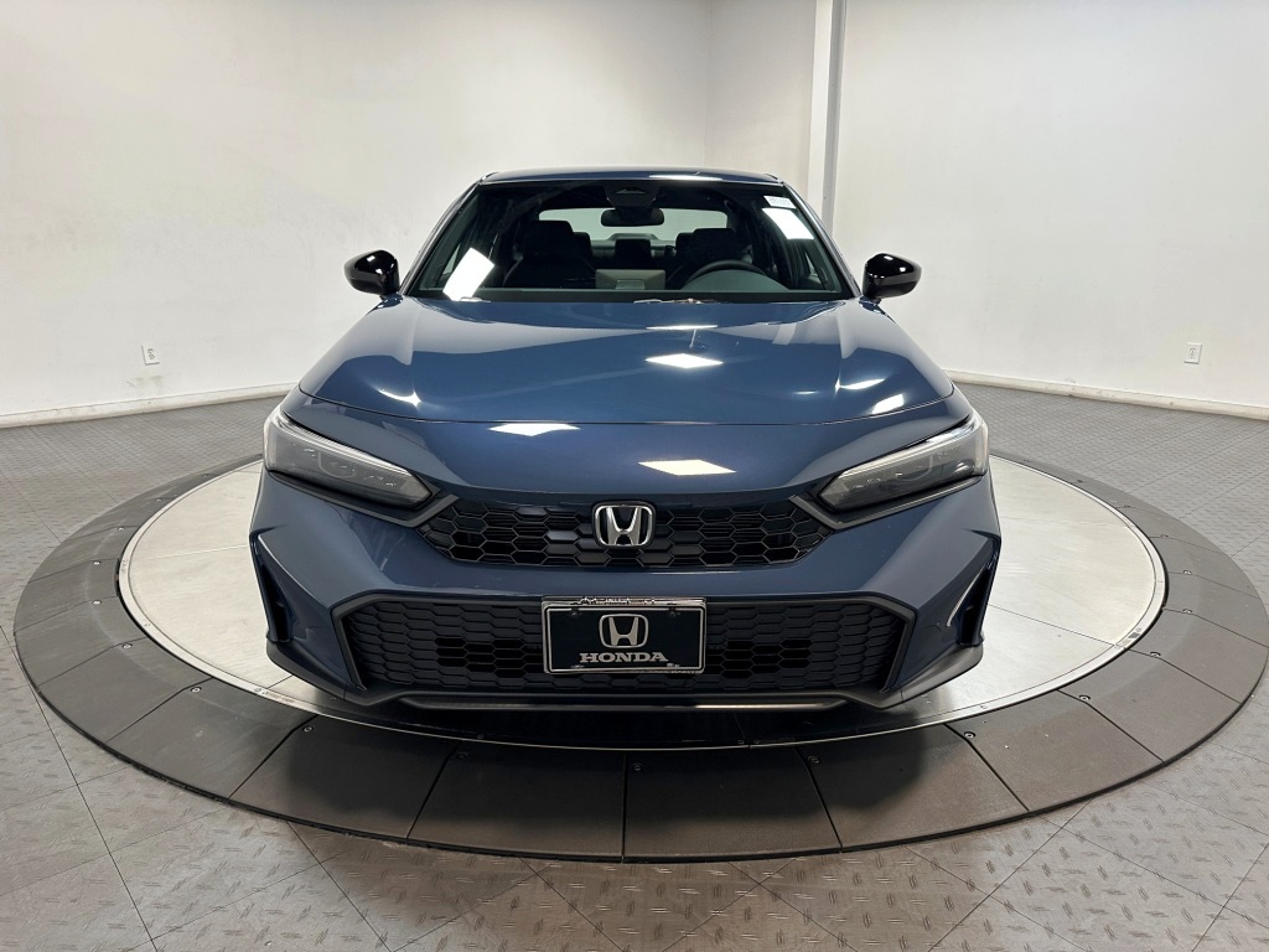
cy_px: 476
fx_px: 880
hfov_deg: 71.6
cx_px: 634
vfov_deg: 56.8
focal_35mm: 24
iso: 250
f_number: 1.78
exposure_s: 1/60
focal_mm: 6.86
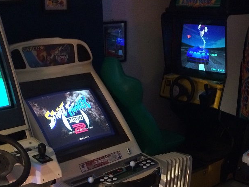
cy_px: 146
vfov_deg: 26.6
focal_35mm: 54
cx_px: 143
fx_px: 388
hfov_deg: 35.5
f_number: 2.2
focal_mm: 4.15
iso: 250
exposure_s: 1/17
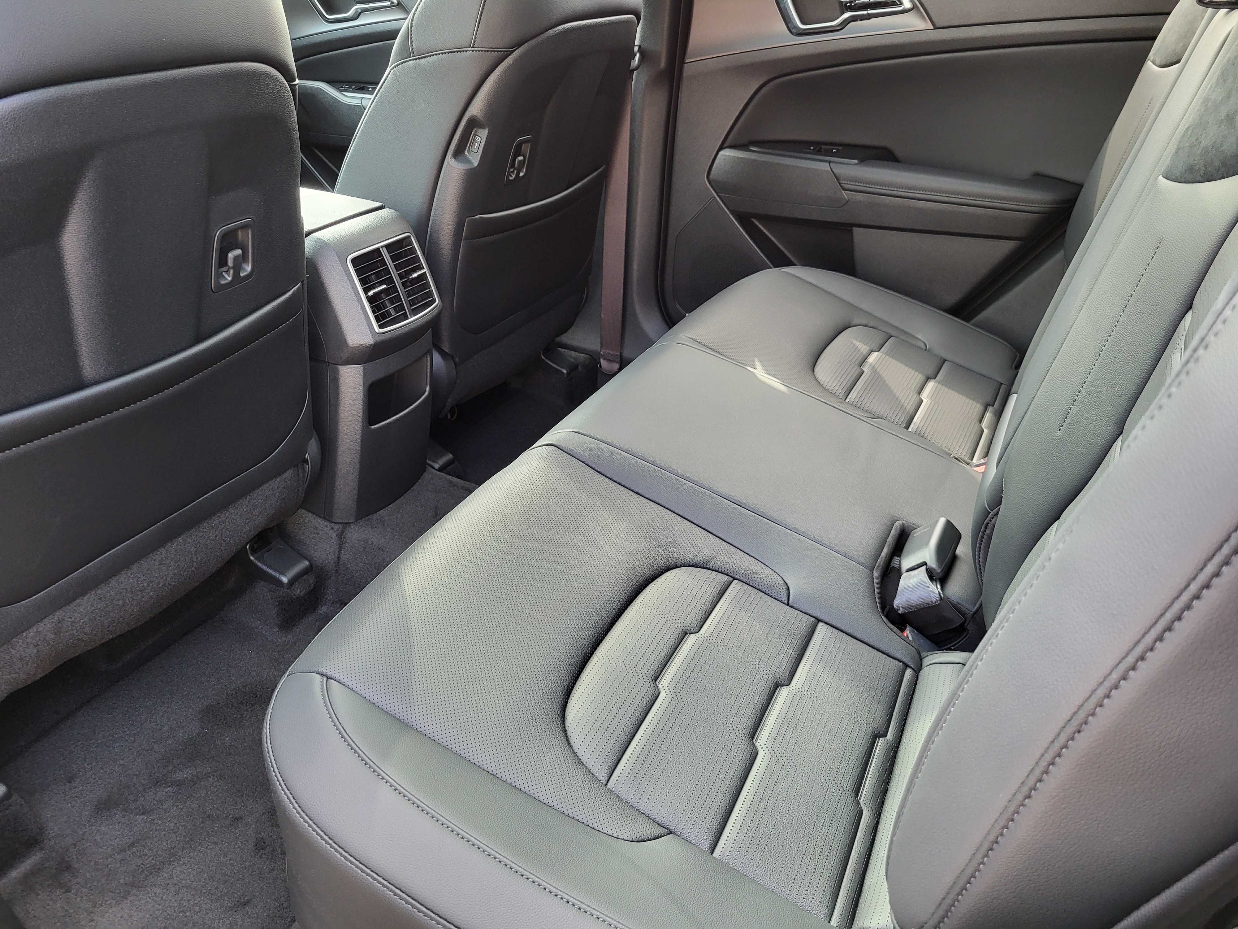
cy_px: 464
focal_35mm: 26
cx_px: 619
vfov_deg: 53.1
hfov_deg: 67.3
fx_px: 930
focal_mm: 5.4
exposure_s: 1/120
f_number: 1.8
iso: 250
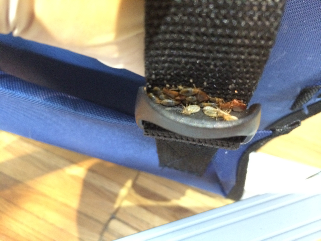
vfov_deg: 46.8
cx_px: 160
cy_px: 120
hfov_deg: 60.0
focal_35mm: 30
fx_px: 278
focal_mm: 4.12
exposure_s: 1/17
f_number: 2.2
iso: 640
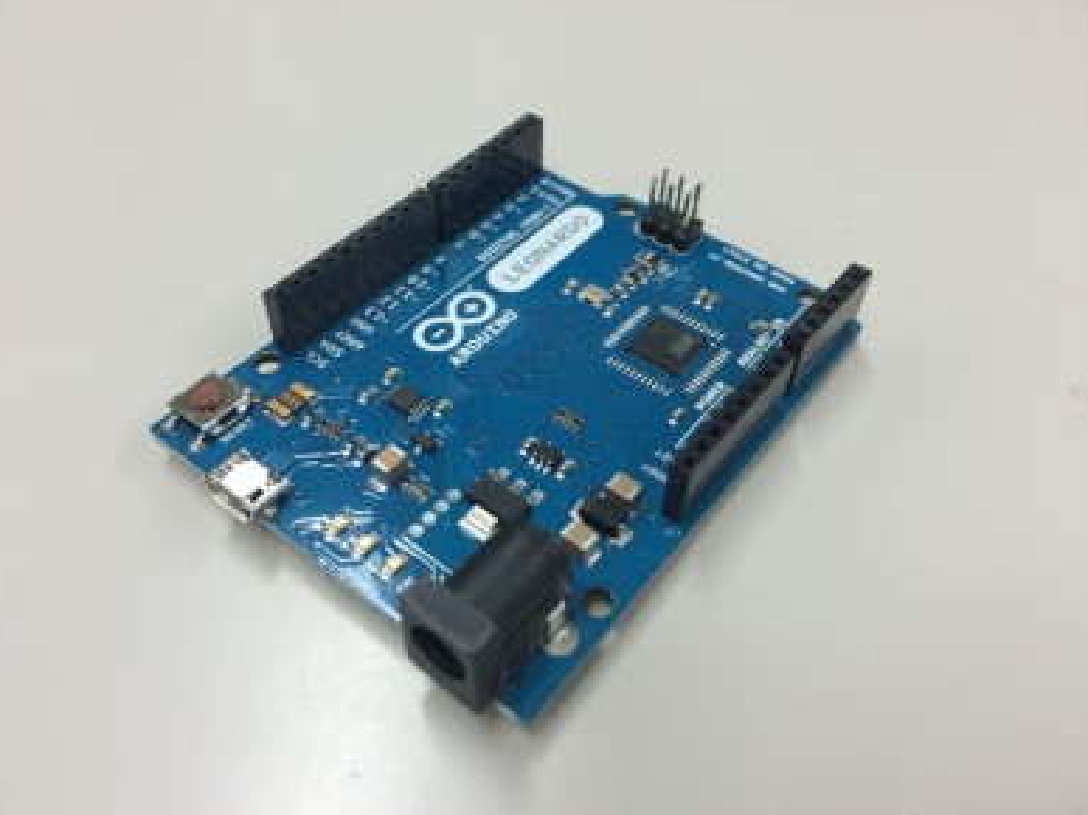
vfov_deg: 45.4
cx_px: 543
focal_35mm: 31
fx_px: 974
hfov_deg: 58.4
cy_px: 413
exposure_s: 1/40
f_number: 2.2
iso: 32
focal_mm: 4.12
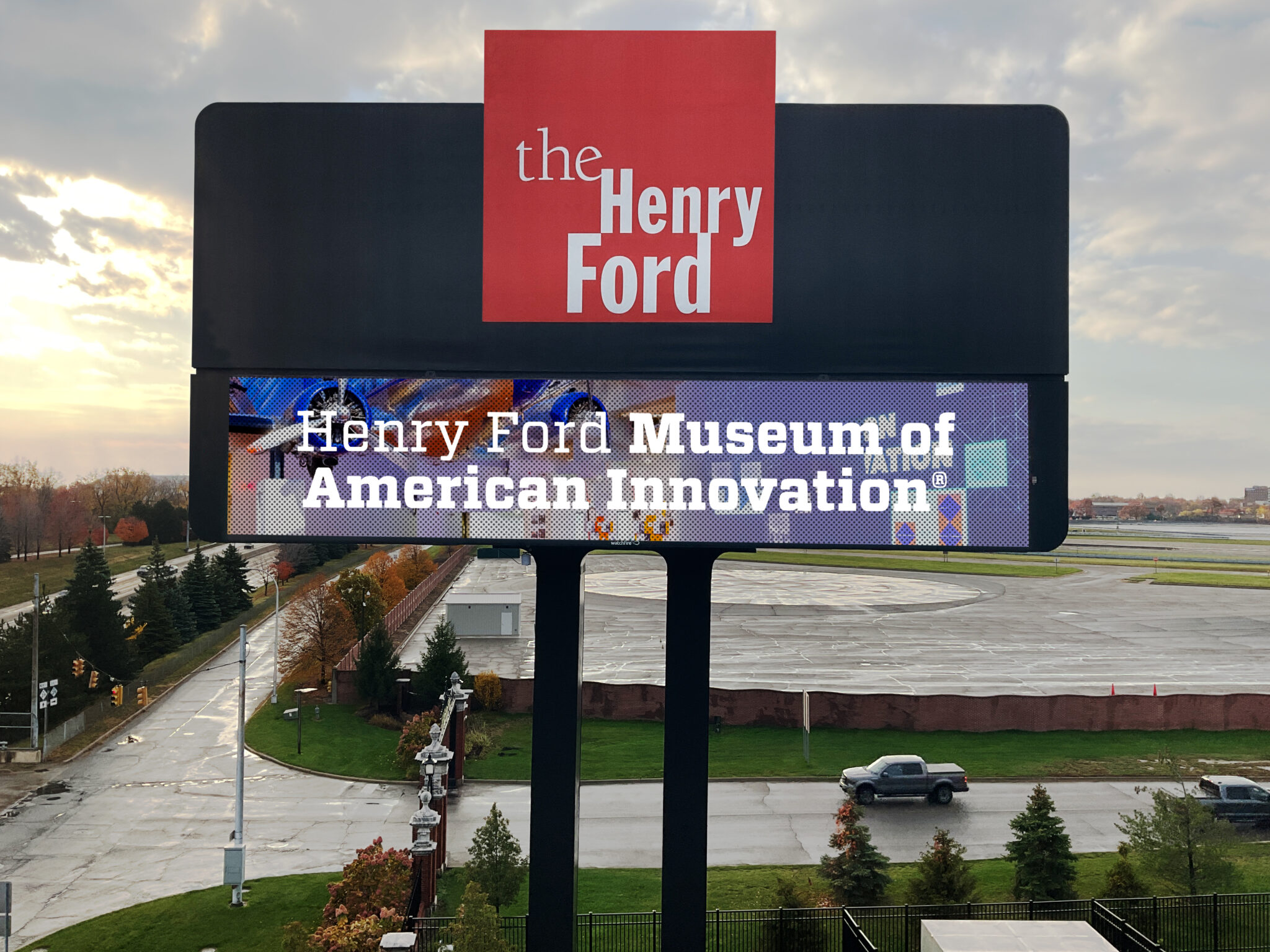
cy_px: 476
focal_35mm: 29
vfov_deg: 48.2
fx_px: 1064
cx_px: 635
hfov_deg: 61.7
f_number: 1.8
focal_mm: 3
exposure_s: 1/1279
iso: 16
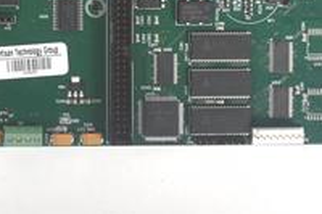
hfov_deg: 21.4
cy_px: 18
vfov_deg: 14.3
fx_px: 845
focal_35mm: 94
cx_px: 90
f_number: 10
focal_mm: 21
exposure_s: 1/200
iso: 100
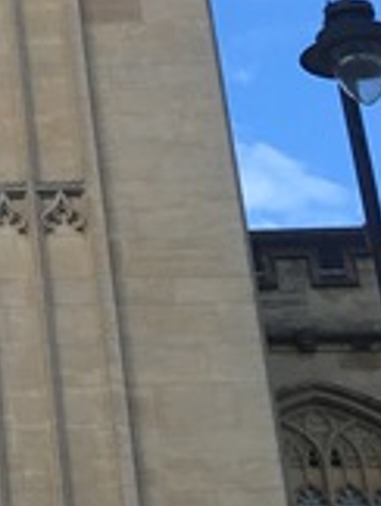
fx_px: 2093
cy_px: -431
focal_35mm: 143
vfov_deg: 12.5
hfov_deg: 9.5
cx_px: -465
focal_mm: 4.15
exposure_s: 1/452
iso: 25
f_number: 2.2
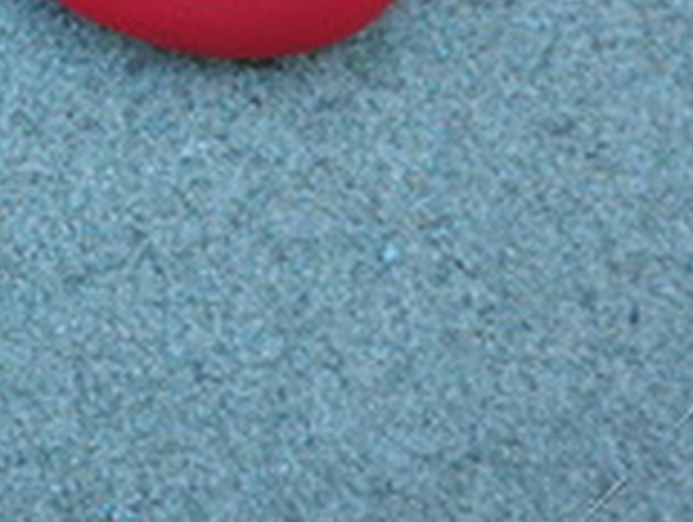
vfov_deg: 9.8
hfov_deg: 12.5
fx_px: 2947
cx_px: -450
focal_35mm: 147
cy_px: -286
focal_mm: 26
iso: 200
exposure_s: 1/100
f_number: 2.8
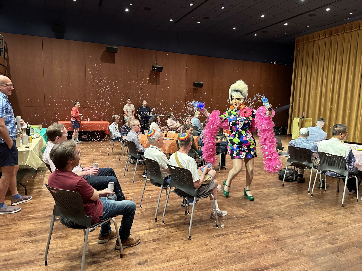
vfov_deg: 56.8
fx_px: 251
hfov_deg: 71.6
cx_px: 181
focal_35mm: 24
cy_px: 136
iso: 400
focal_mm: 6.86
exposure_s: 1/60
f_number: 1.78
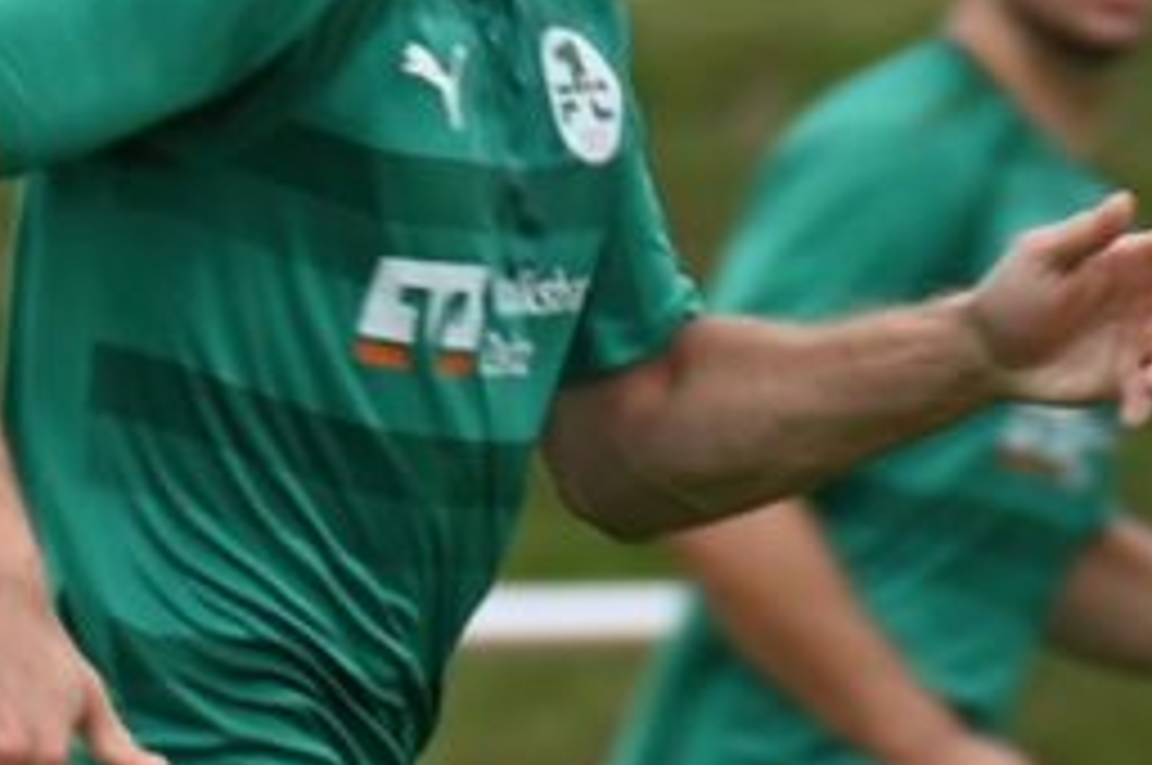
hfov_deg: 1.1
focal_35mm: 1799
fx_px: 57494
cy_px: 540
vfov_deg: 0.8
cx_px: 1570
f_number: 5.6
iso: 100
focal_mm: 300
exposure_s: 1/320
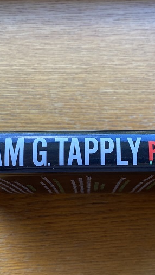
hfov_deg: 26.4
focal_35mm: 45
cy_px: 156
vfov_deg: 45.3
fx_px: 329
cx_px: 102
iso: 125
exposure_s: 1/121
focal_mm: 4.25
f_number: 1.8
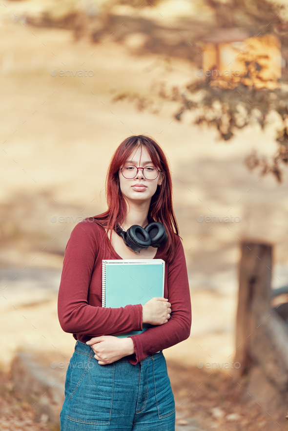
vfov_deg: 18.1
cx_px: 144
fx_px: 1356
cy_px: 216
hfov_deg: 12.1
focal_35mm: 113
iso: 160
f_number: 1.2
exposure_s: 1/3800
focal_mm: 75
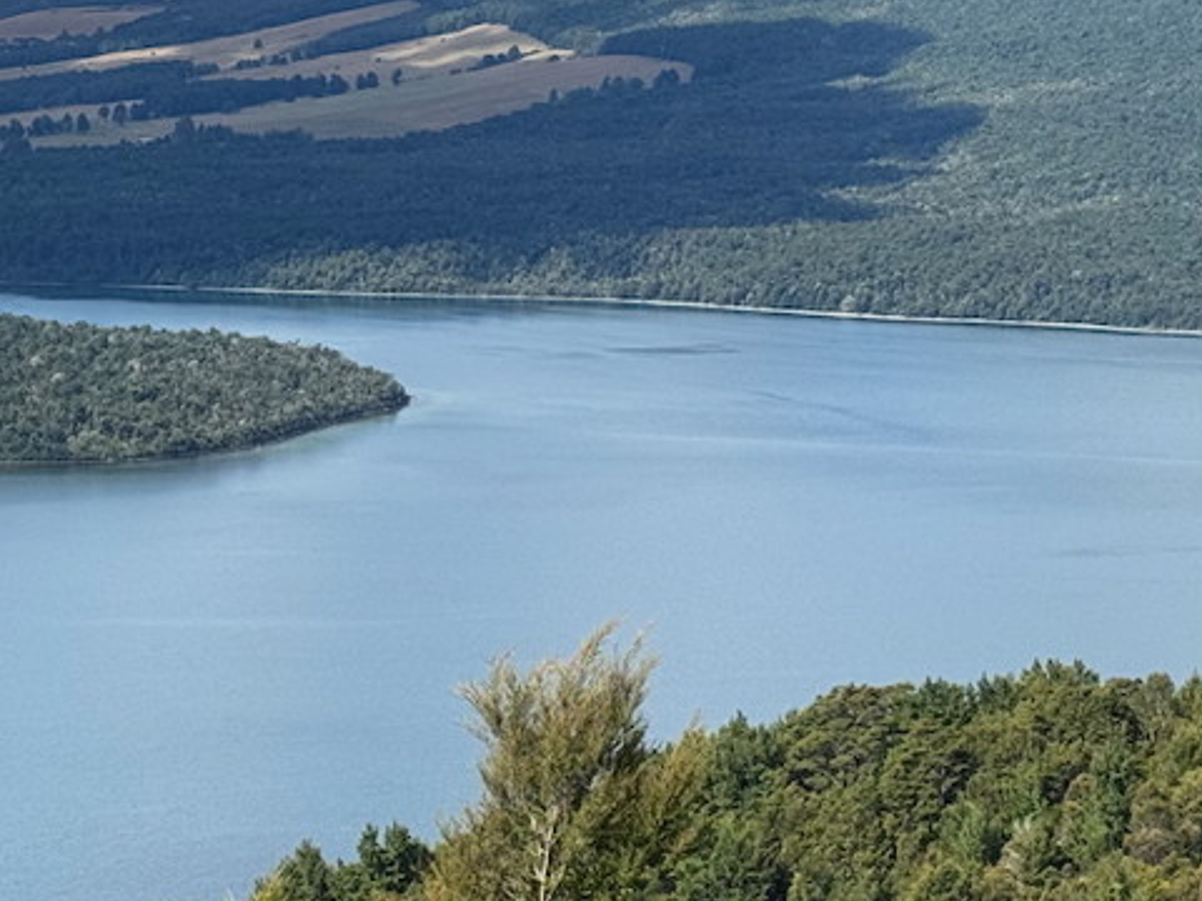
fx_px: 4167
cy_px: 506
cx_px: 741
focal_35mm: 120
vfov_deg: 12.3
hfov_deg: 16.4
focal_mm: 6.76
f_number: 1.78
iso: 64
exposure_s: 1/2611
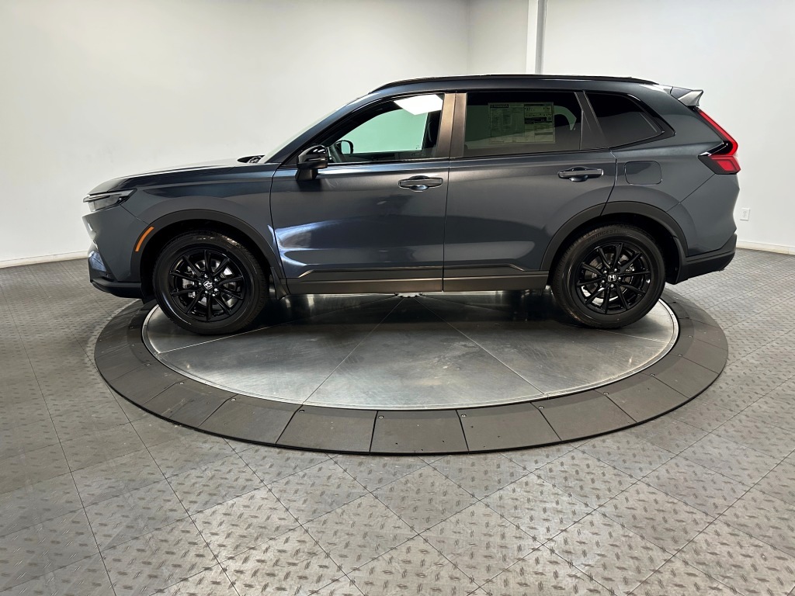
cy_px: 298
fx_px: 551
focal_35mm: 24
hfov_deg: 71.6
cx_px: 398
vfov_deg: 56.8
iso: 500
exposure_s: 1/60
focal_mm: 6.86
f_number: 1.78
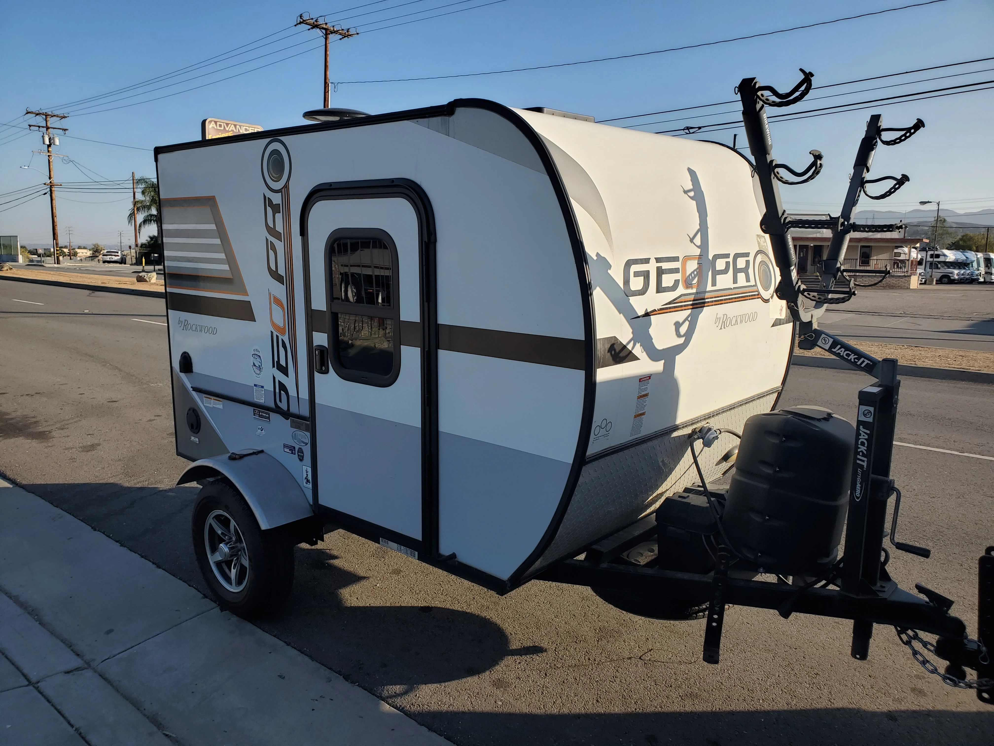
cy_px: 373
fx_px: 747
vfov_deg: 53.1
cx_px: 497
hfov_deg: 67.3
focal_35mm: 26
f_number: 2.4
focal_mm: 4.3
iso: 50
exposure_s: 1/1517
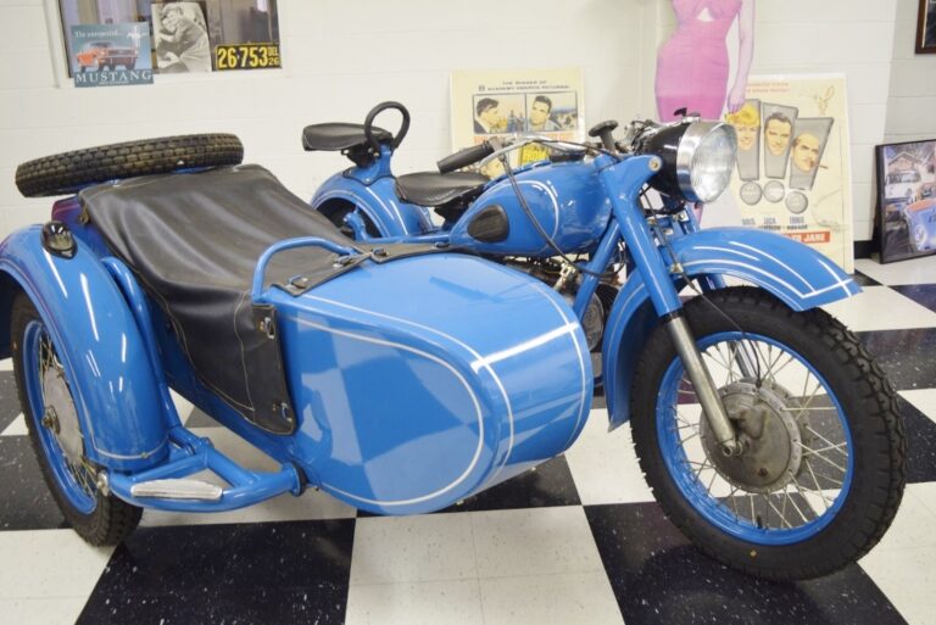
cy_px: 312
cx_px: 468
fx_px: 897
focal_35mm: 34
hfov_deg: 55.1
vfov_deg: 38.4
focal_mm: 23
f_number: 4
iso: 560
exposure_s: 1/60
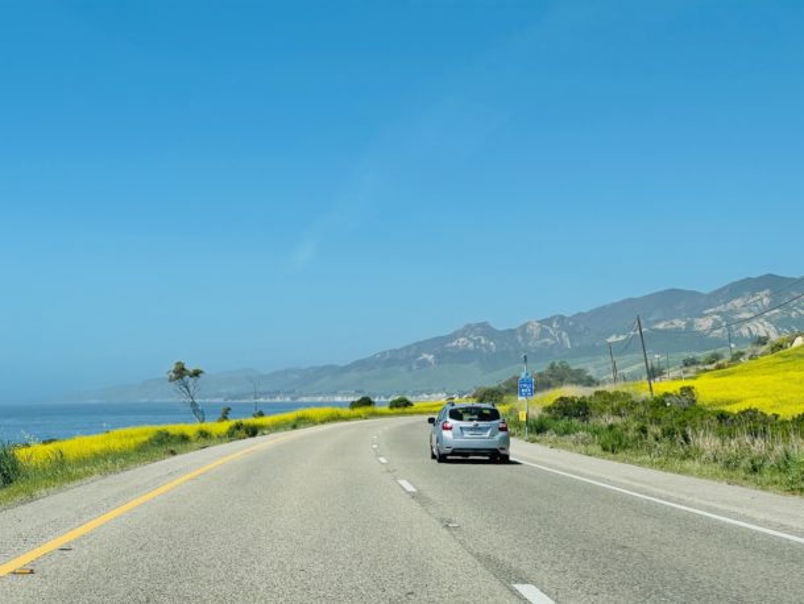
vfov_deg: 22.9
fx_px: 1487
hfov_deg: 30.3
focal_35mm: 64
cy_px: 302
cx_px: 402
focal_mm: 7.5
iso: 20
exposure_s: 1/1119
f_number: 2.2
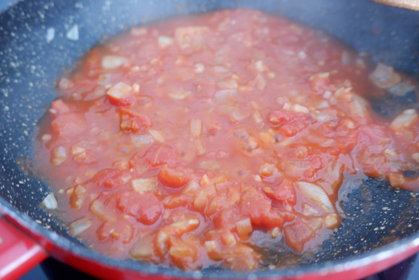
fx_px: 338
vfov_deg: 45.0
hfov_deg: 63.7
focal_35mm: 29
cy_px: 140
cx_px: 210
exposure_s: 1/15
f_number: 4
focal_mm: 19.2
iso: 3200
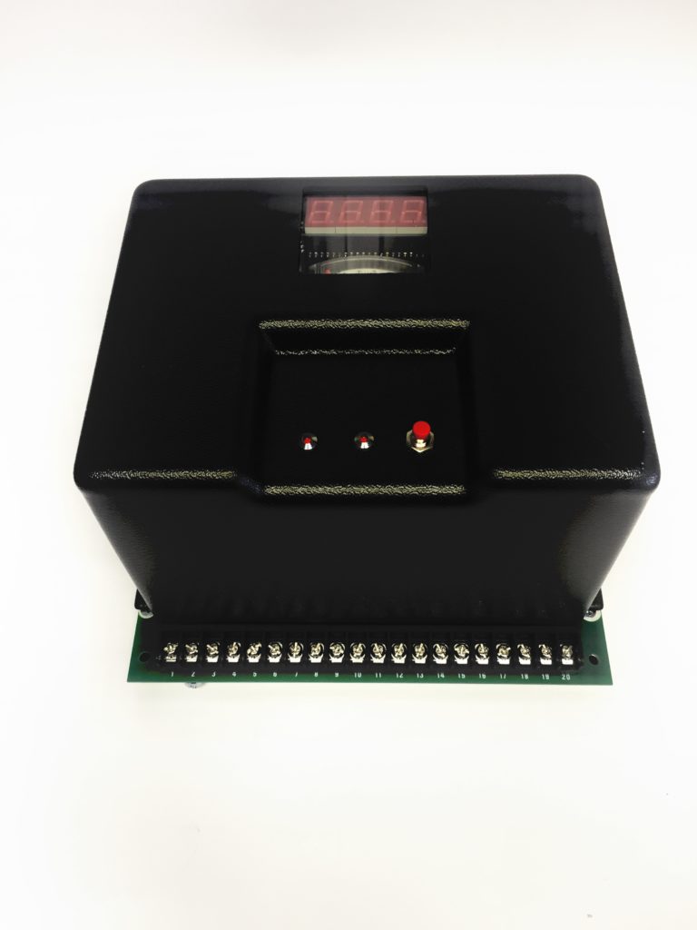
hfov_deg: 48.2
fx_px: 779
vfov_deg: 61.7
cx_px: 348
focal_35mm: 29
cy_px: 465
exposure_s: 1/33
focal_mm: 4.15
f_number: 2.2
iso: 64
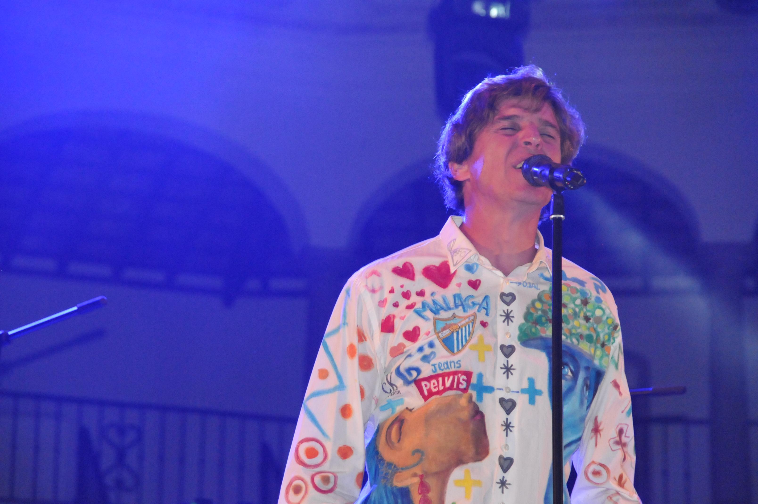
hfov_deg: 11.8
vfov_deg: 7.9
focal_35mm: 174
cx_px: 379
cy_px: 252
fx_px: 3659
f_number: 7.1
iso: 3200
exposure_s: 1/80
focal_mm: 116
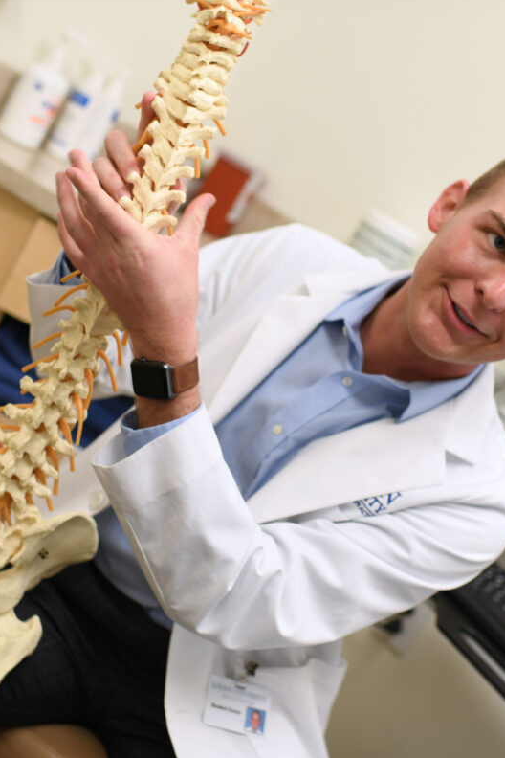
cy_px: 377
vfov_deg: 37.5
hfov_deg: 25.5
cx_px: 294
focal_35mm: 53
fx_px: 1115
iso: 250
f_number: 2.5
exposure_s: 1/80
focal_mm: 35
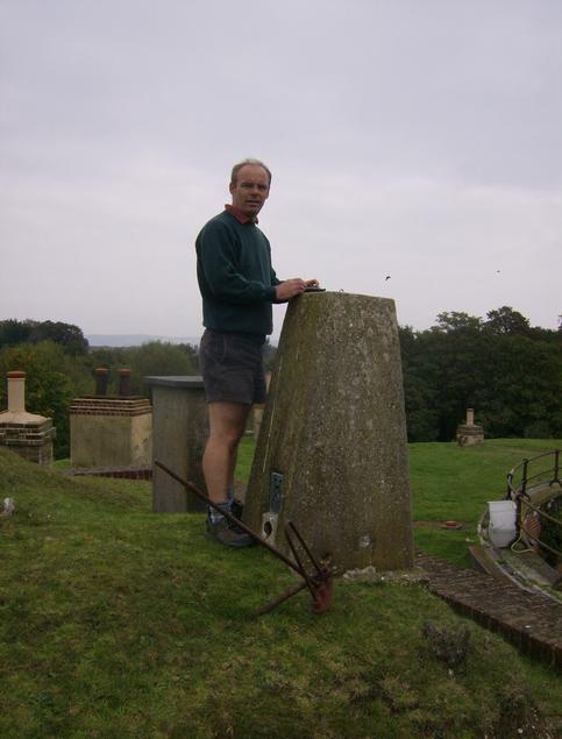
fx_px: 772
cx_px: 281
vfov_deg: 51.1
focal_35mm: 36
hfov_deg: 40.0
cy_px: 370
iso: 100
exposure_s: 1/541
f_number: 4.7
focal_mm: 6
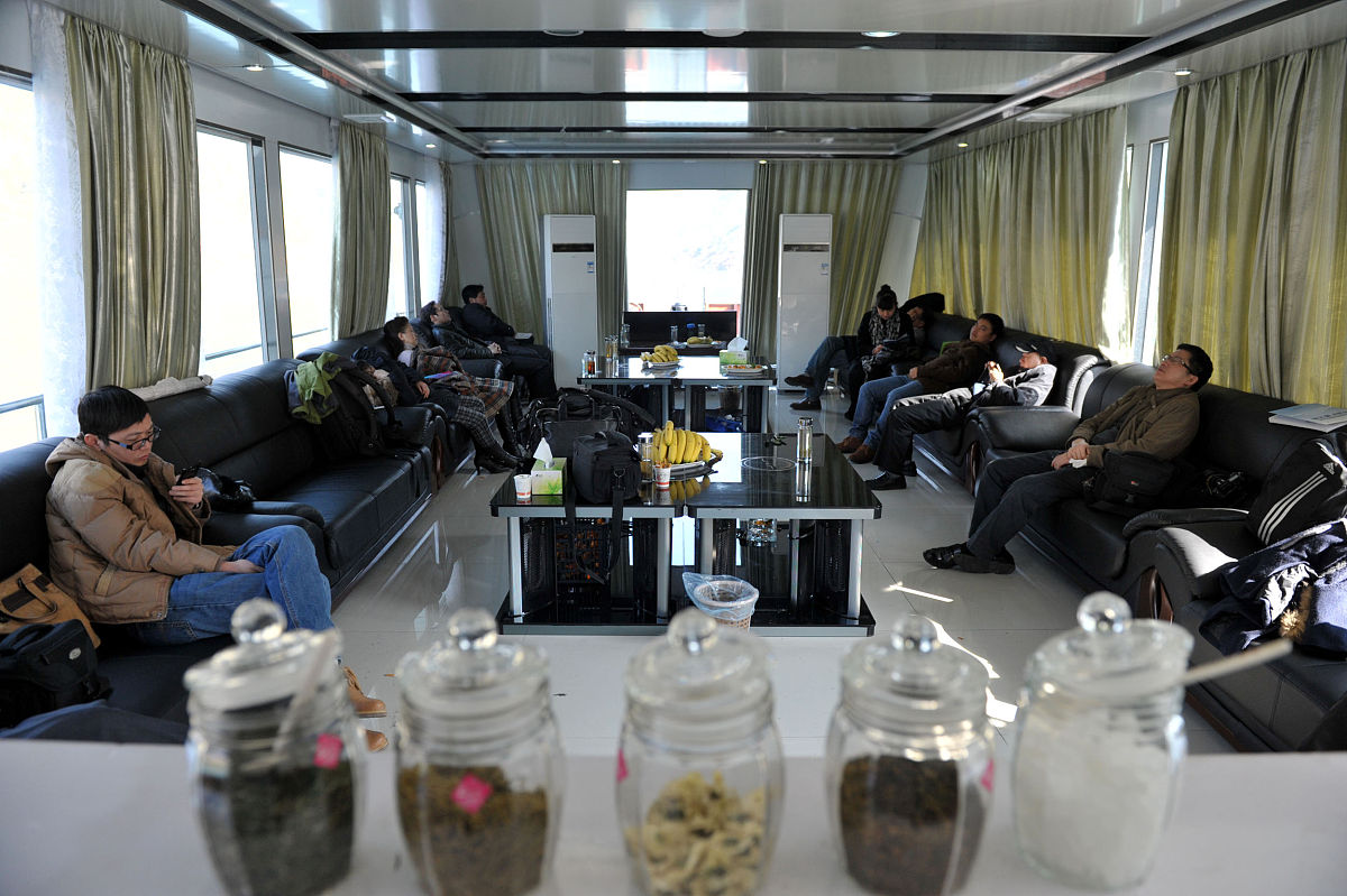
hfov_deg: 73.8
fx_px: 898
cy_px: 448
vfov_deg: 53.1
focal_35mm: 24
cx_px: 674
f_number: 4
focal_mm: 24
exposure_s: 1/400
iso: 1000
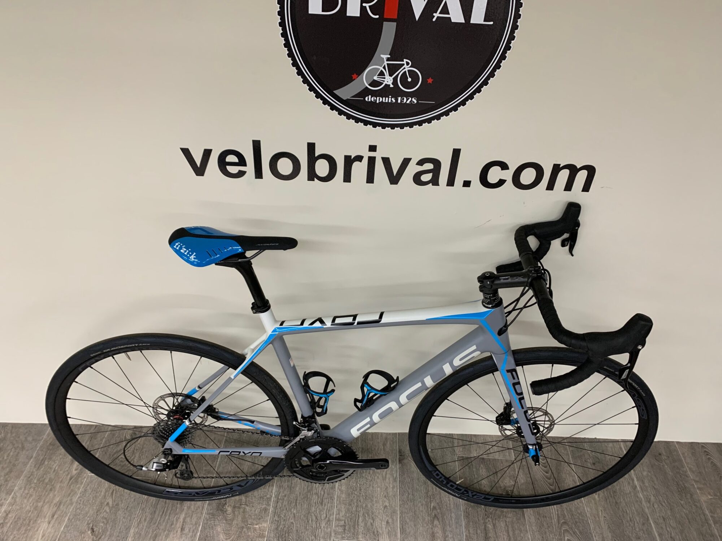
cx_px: 361
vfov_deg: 53.1
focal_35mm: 26
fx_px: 542
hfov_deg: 67.3
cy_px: 270
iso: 250
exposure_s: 1/50
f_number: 1.8
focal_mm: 4.25
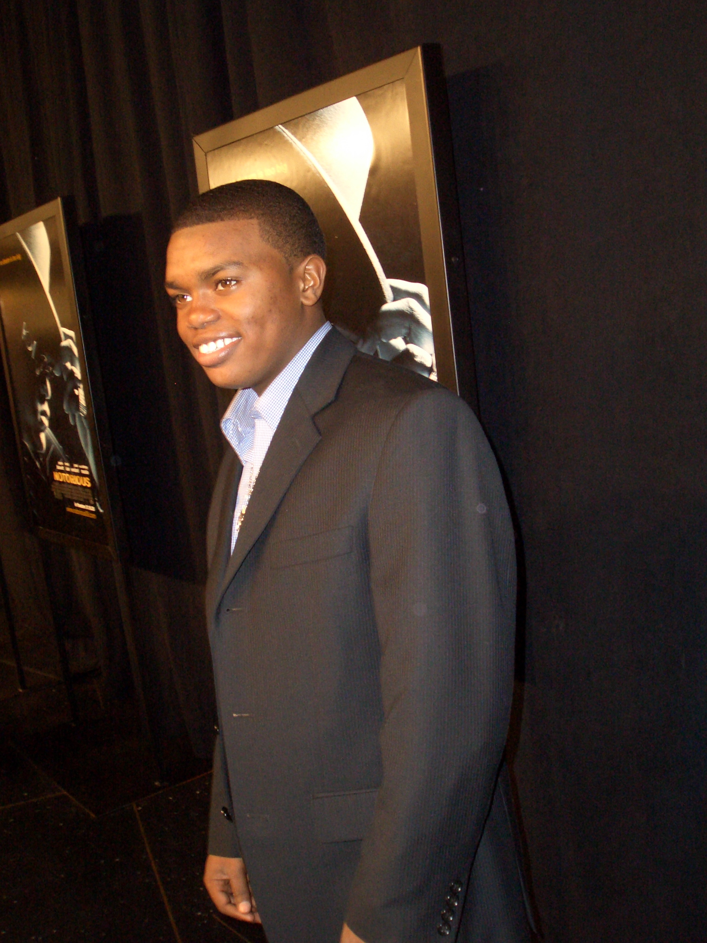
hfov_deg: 39.7
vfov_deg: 51.4
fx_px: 980
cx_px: 354
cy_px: 472
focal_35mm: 36
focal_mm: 4.8
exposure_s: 1/40
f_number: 4
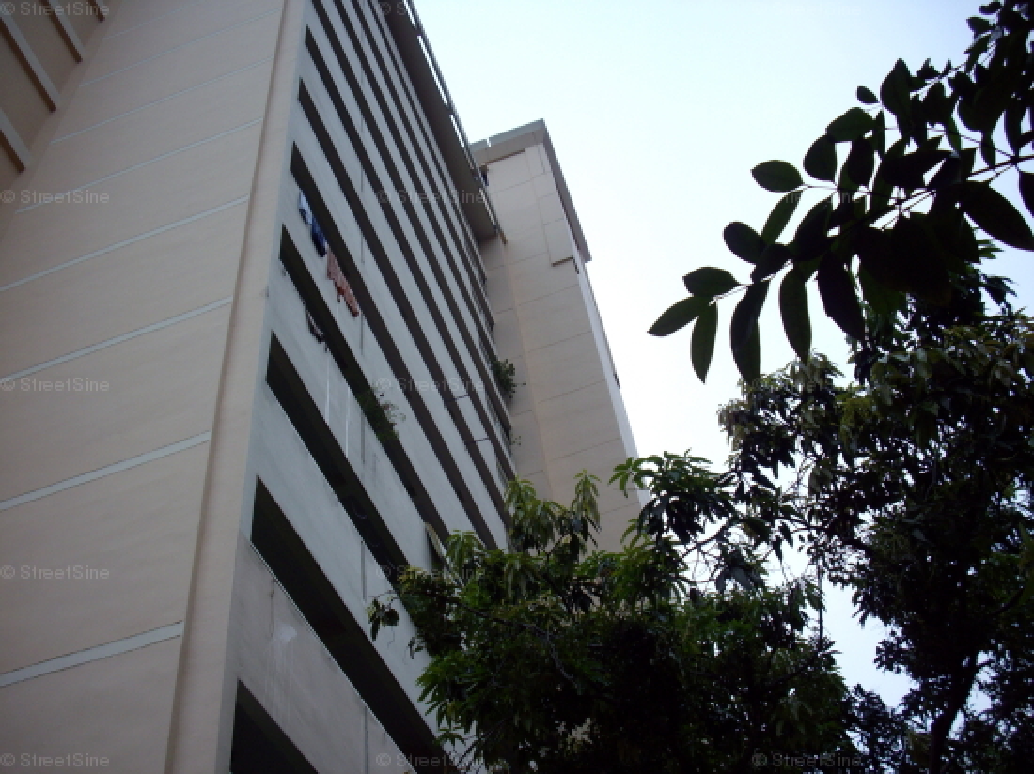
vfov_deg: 38.6
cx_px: 517
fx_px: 1105
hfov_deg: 50.2
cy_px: 387
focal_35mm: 37
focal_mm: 6.2
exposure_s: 1/125
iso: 80
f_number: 2.8
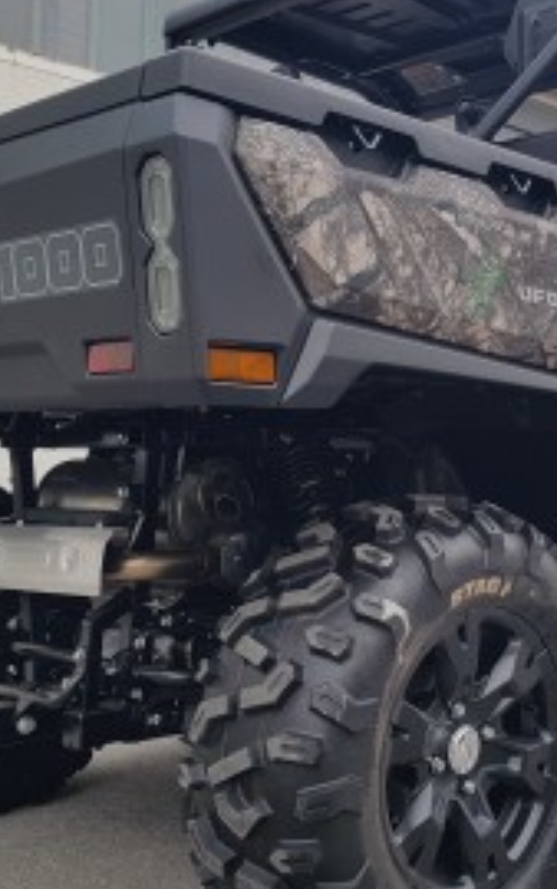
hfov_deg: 27.0
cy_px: 461
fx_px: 1116
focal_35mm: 46
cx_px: 511
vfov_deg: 43.5
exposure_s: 1/1056
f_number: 1.7
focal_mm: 4.2
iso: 40
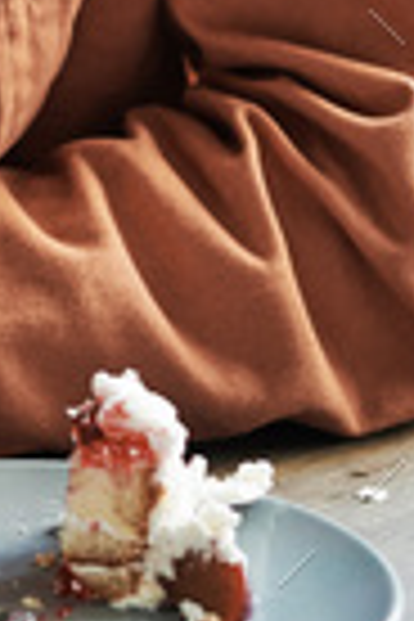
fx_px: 5537
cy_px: -457
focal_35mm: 321
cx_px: -760
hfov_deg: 4.2
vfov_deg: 6.3
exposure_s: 1/125
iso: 800
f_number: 2.8
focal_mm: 50
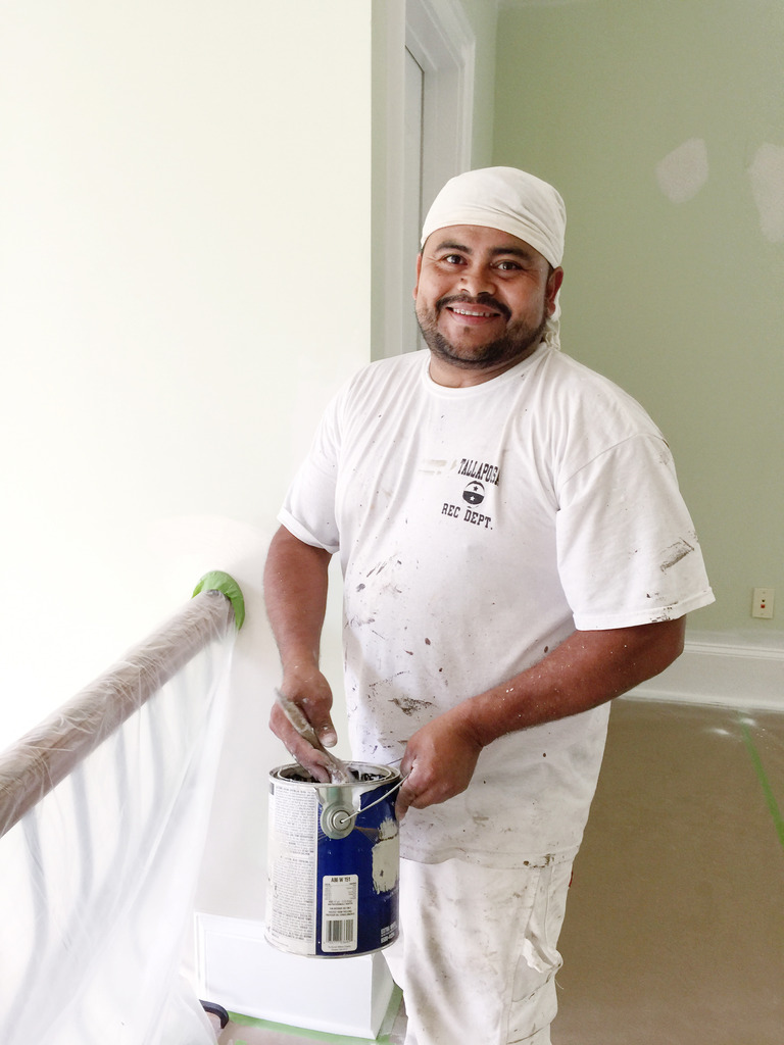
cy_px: 522
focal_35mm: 29
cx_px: 392
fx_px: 876
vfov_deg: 61.7
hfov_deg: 48.2
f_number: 2.2
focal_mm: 4.15
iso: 32
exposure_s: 1/30
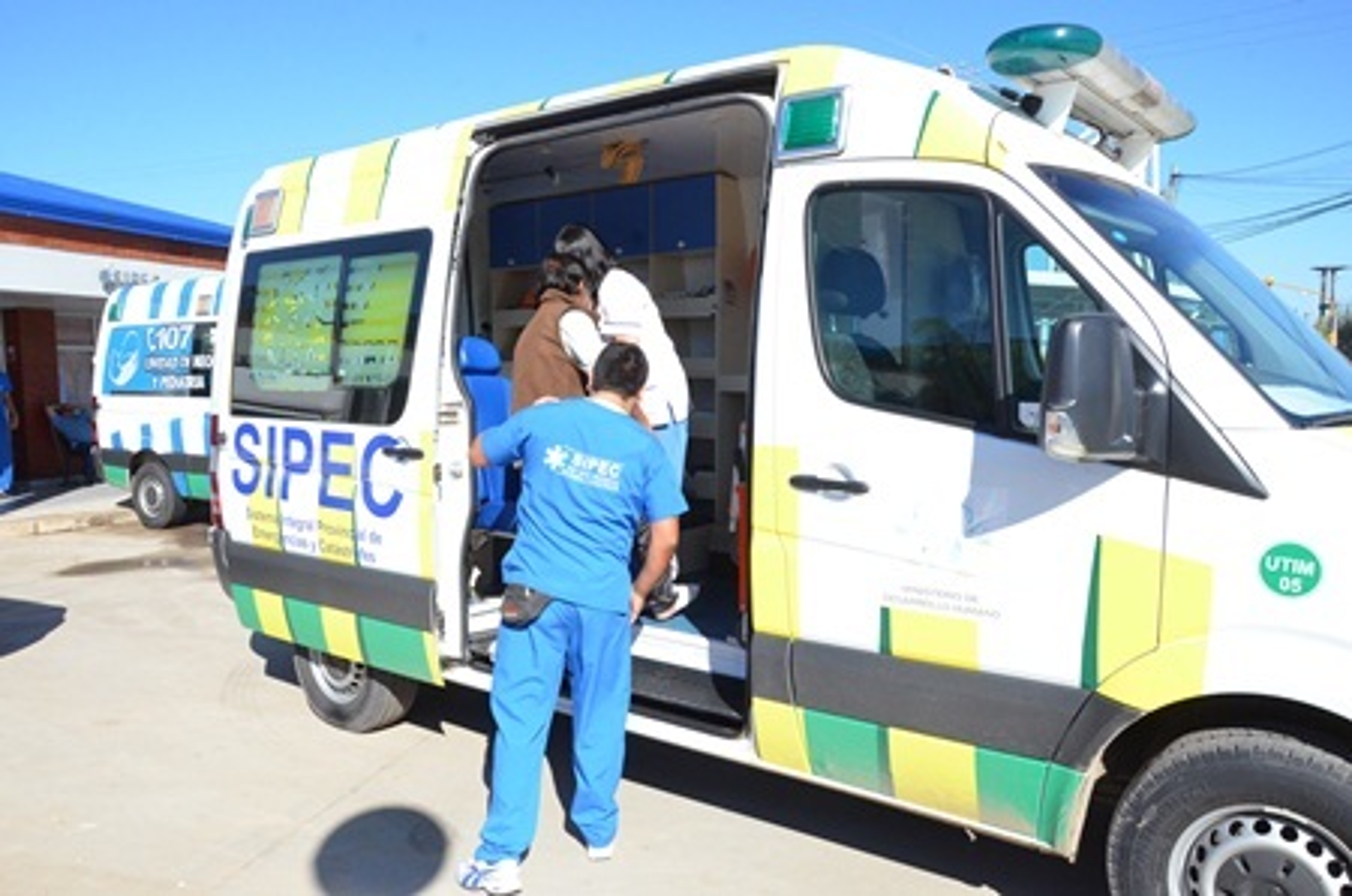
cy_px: 448
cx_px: 676
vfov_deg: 47.7
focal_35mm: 27
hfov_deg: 67.5
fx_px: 1012
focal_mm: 18
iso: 1250
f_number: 16
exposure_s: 1/1000
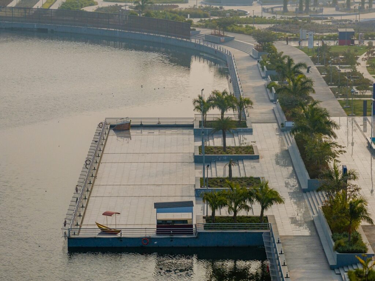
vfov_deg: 8.9
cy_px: 140
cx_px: 188
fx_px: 1797
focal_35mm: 166
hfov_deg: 11.9
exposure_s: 1/800
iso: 110
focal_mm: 30.71
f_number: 3.4
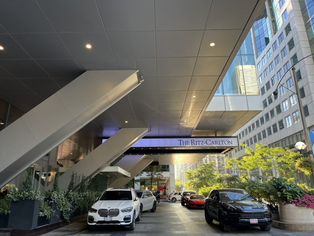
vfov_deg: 53.1
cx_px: 157
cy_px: 118
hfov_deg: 67.3
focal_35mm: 26
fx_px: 236
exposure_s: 1/120
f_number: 1.6
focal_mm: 5.1
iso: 40
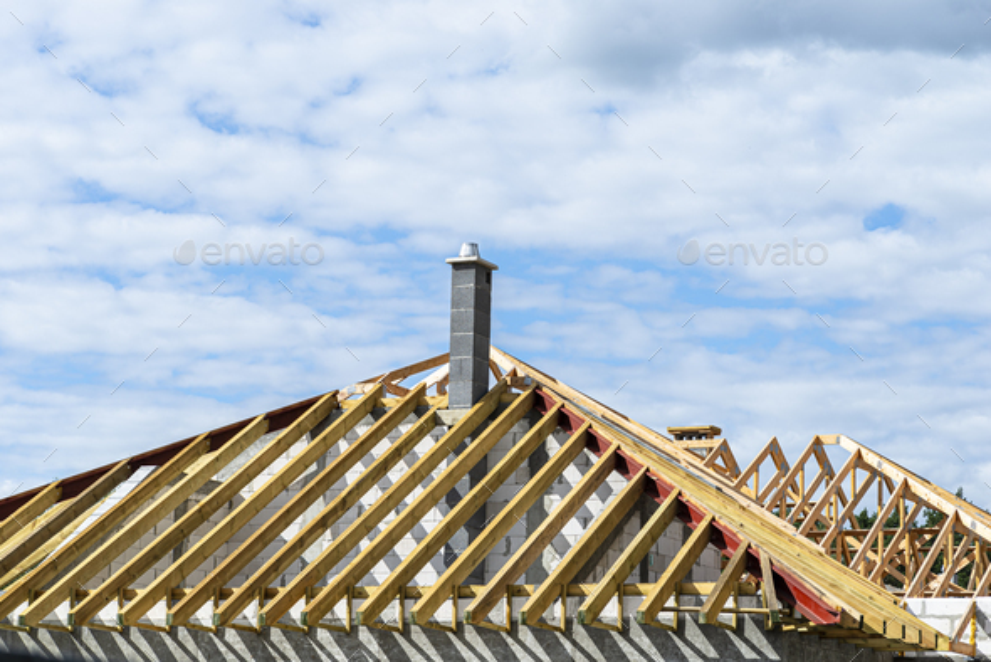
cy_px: 331
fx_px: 2754
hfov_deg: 20.4
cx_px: 496
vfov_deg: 13.7
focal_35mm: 100
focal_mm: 100
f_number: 8
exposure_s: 1/400
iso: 100
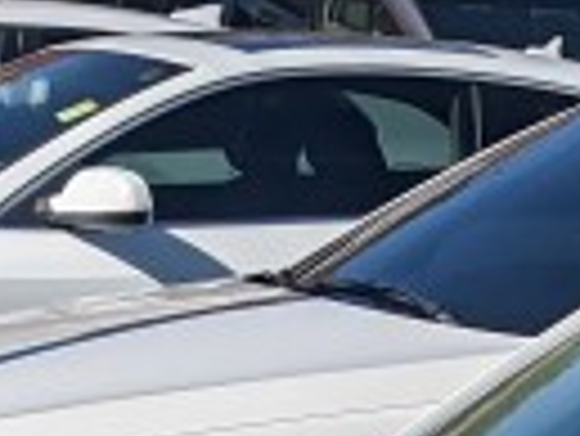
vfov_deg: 6.8
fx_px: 3539
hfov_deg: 8.9
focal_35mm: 211
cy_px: 962
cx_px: 1088
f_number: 1.73
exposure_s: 1/7812
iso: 69
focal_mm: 4.38
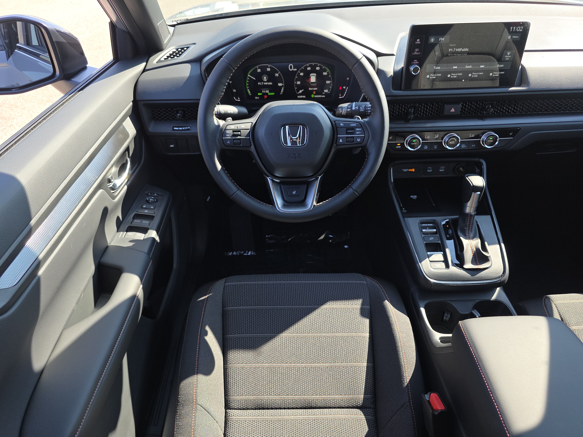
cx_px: 292
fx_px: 387
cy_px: 218
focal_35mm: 23
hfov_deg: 73.9
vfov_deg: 58.9
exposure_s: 1/359
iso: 40
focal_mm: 6.3
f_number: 1.7
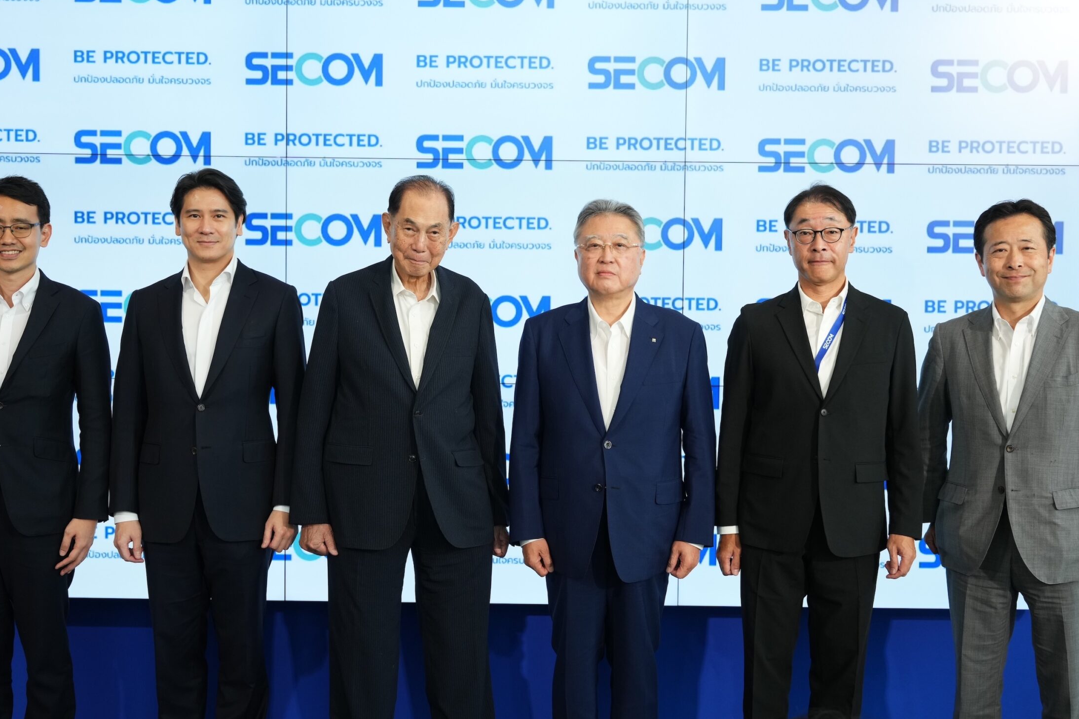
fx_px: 1439
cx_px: 517
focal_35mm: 48
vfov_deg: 28.0
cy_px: 313
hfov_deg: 41.1
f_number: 7.1
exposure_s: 1/160
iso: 1000
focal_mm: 41
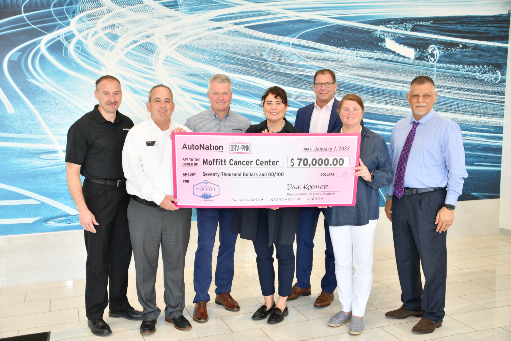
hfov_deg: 57.2
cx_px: 256
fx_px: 468
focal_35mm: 33
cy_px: 170
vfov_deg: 40.0
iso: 400
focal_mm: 22
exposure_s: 1/160
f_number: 5.6
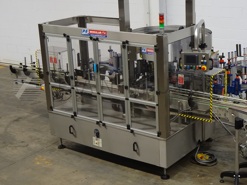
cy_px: 96
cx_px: 149
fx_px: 450
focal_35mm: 63
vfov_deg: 23.3
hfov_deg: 30.6
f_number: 4.5
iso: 320
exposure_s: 1/50
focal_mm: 7.79
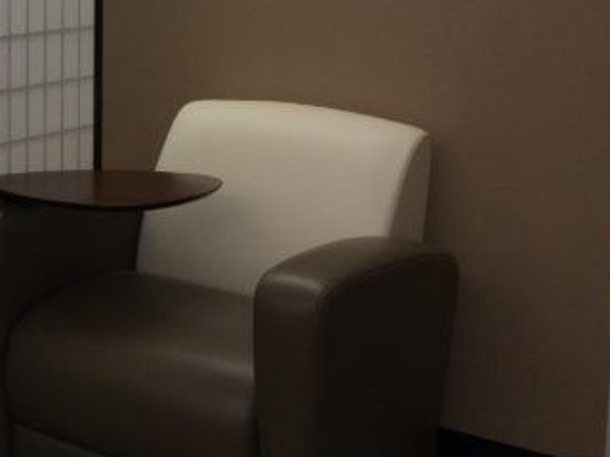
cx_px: -109
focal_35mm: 75
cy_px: 30
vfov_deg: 19.2
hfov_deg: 23.8
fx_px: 1322
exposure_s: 1/30
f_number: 2.2
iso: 100
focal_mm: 4.12
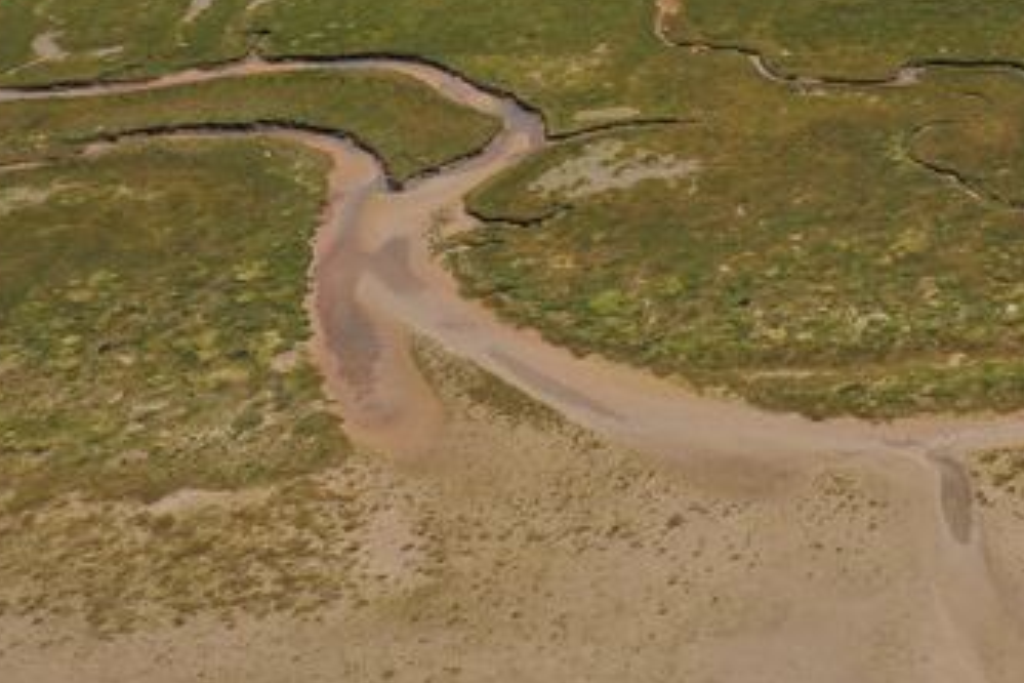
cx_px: 1322
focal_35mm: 83
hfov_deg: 22.1
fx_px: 2361
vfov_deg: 15.3
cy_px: -309
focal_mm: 10.26
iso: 100
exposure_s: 1/500
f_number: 6.3
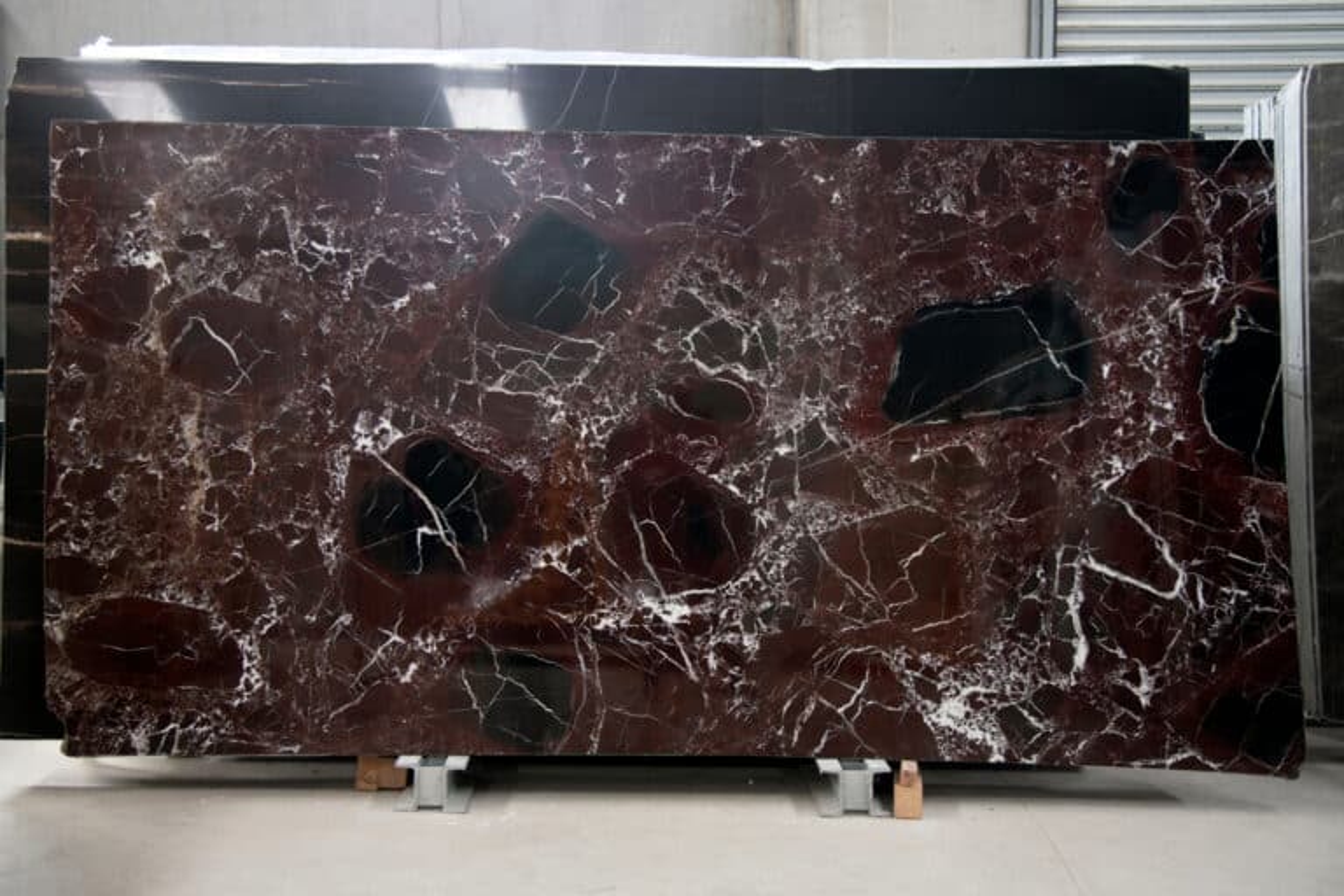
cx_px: 672
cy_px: 448
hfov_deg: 50.7
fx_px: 1419
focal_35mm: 38
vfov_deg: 35.1
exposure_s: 1/20
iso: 200
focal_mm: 38
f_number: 4
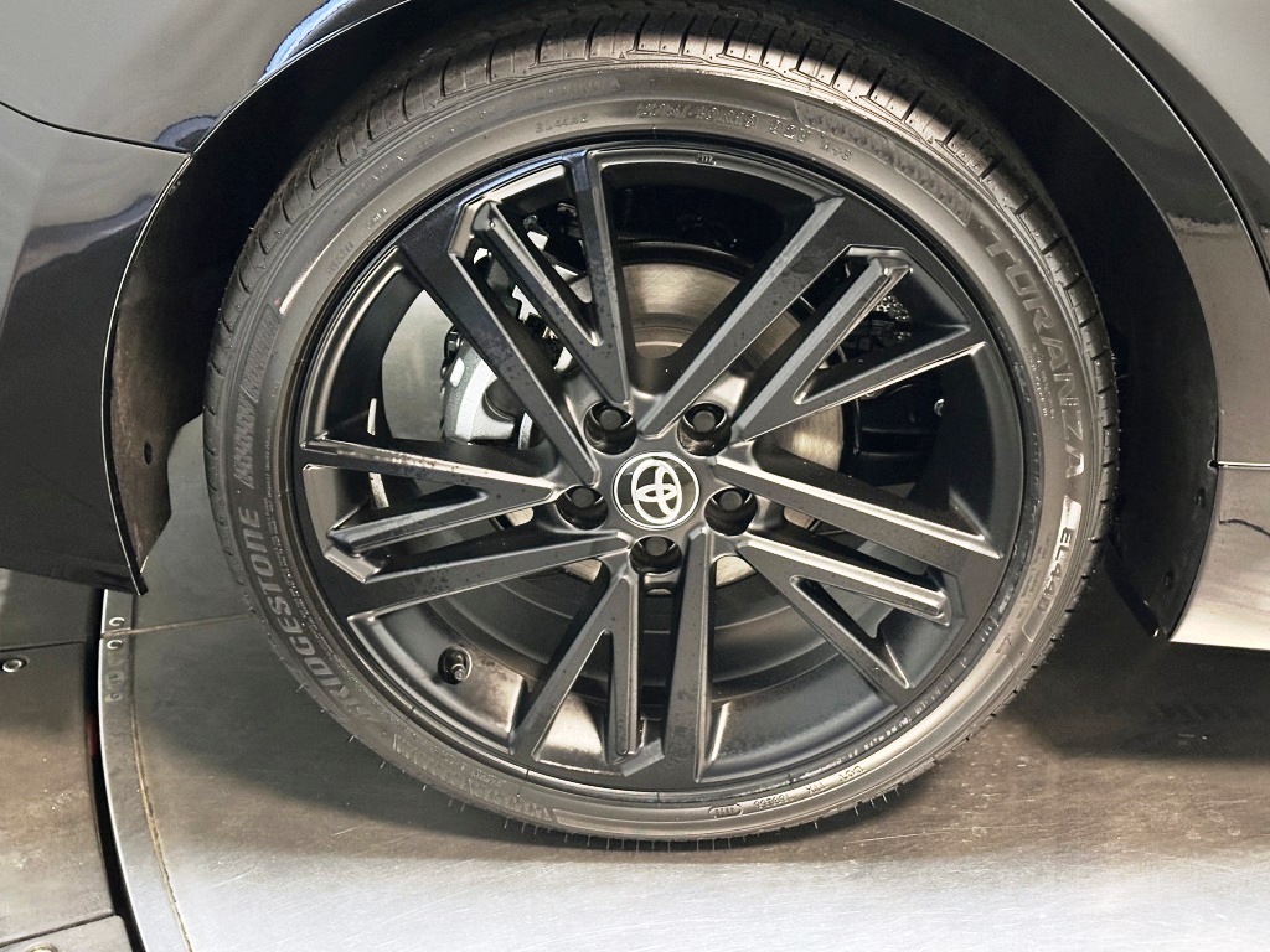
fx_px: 1761
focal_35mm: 48
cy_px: 476
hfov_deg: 39.7
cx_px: 635
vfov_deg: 30.3
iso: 640
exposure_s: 1/20
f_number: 1.78
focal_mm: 6.86
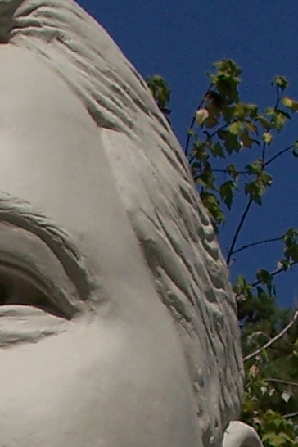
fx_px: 2781
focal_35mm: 224
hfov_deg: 6.1
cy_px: 771
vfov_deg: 8.8
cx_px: -91
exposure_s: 1/1000
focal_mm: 8.5
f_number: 6.3
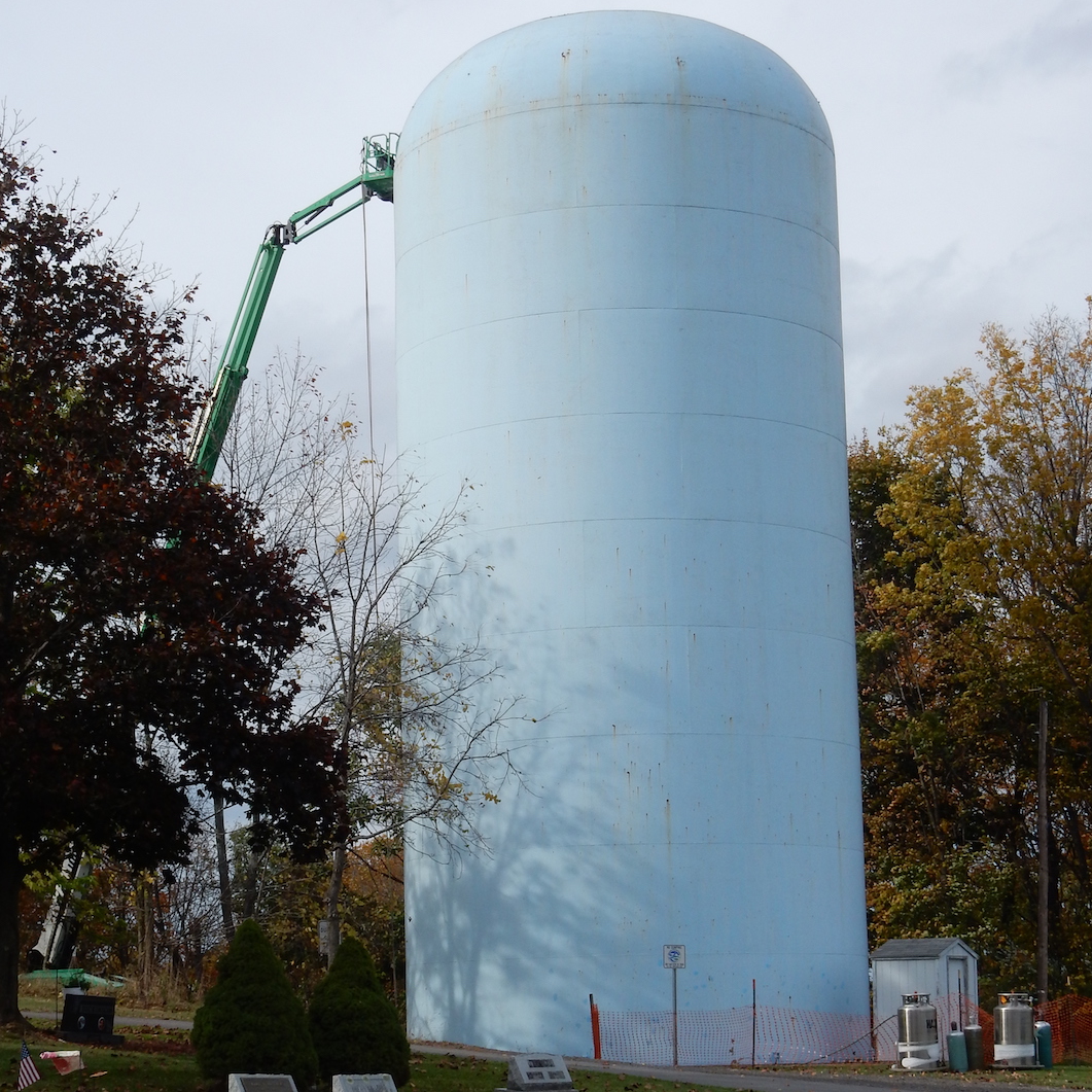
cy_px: 664
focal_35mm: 80
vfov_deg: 21.6
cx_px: 510
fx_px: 2855
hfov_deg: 21.6
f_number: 4.5
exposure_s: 1/800
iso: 125
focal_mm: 10.7
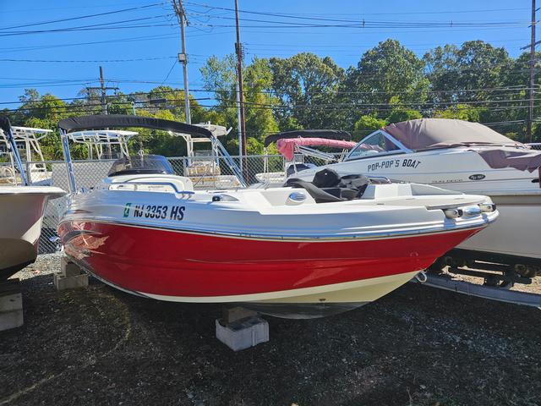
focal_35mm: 23
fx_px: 359
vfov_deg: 58.9
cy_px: 203
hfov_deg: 73.9
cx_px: 270
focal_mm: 5.4
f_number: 1.8
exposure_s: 1/2000
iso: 40
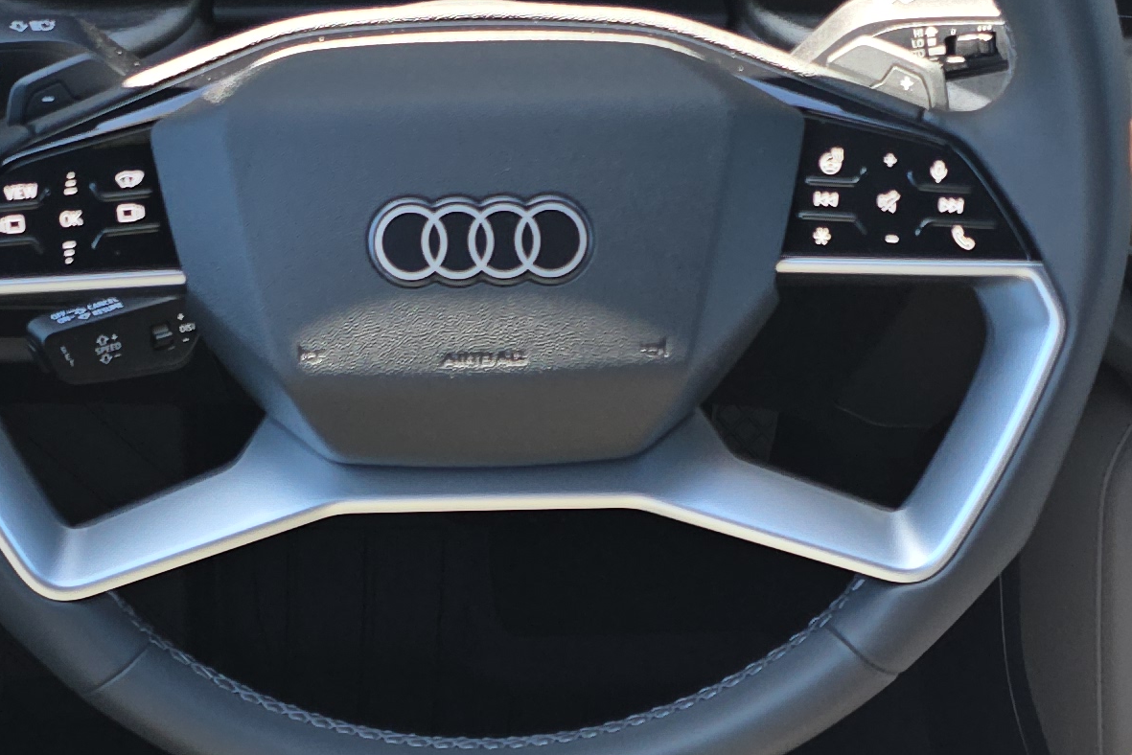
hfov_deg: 25.0
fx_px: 2547
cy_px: 775
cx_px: 457
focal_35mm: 81
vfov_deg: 16.5
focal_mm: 6.3
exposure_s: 1/180
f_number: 1.7
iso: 32
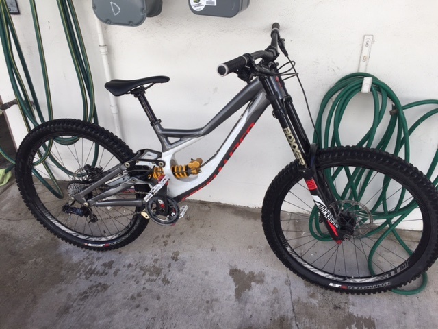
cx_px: 219
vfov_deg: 48.2
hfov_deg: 61.7
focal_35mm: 29
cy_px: 164
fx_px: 367
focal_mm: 4.15
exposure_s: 1/391
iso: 32
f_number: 2.2
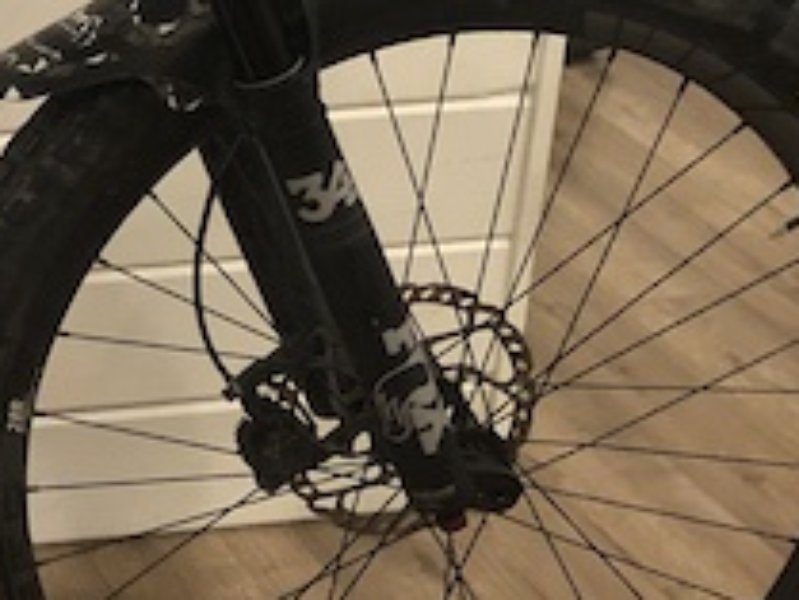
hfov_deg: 16.1
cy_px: 107
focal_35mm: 107
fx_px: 2471
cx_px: -539
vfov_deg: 13.8
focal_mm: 4
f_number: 1.8
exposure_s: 1/12
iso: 100
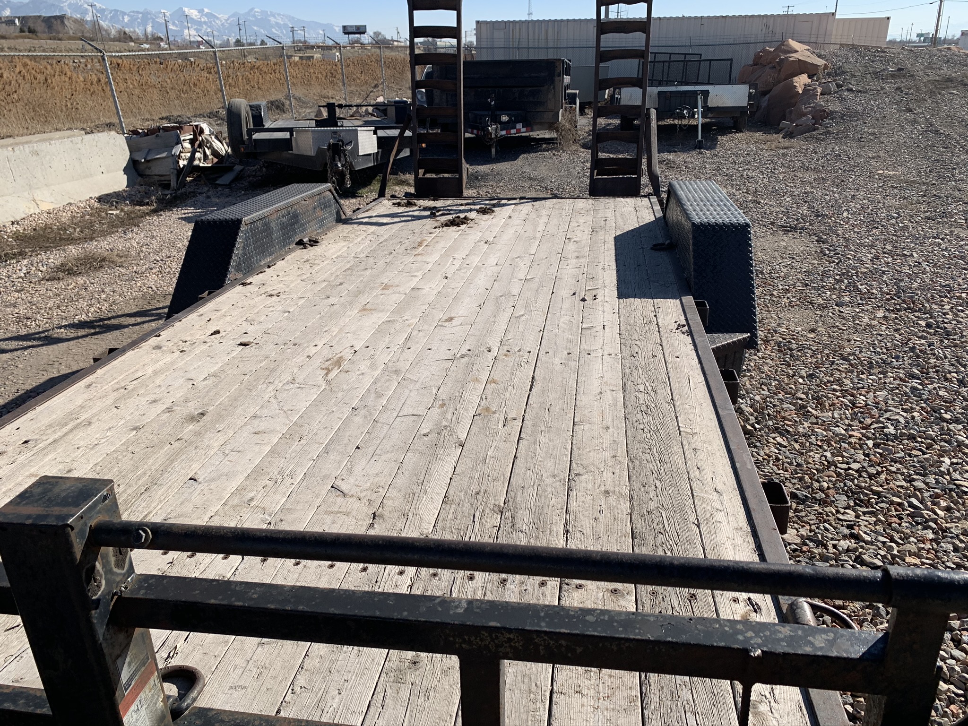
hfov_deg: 67.3
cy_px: 363
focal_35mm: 26
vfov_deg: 53.1
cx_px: 484
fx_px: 727
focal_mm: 4.25
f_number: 1.8
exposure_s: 1/2833
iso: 25
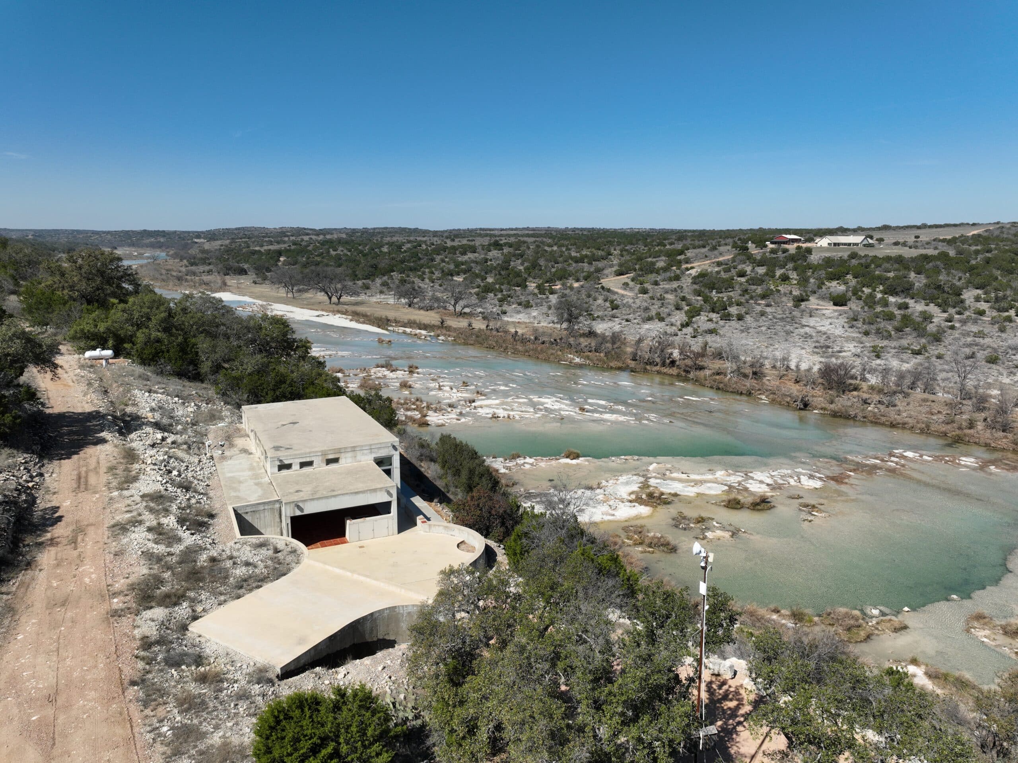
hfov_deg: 71.6
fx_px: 706
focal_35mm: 24
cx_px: 509
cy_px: 382
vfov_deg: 56.8
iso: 100
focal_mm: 12.29
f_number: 4.5
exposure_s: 1/60
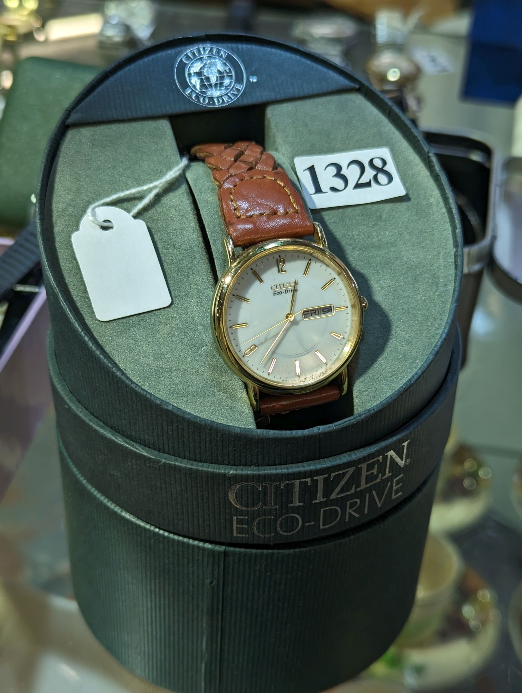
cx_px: 261
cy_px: 346
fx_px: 963
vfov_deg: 39.6
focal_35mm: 48
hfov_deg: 30.3
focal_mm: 6.81
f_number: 1.85
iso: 92
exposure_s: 1/99.9
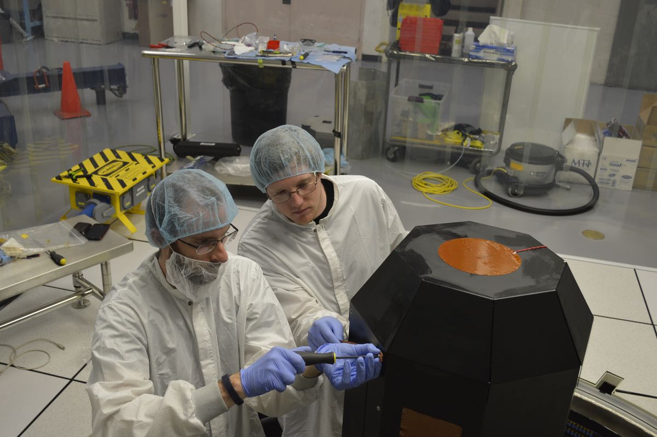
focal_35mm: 36
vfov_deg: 36.8
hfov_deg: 53.2
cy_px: 218
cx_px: 328
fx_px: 656
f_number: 4
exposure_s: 1/60
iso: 400
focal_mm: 24
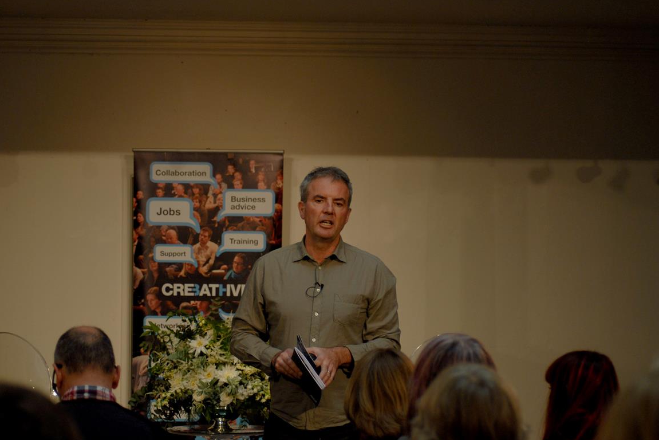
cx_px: 332
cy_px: 219
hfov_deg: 19.3
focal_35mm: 106
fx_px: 1941
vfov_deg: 12.9
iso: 200
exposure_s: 1/50
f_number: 4
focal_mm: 70
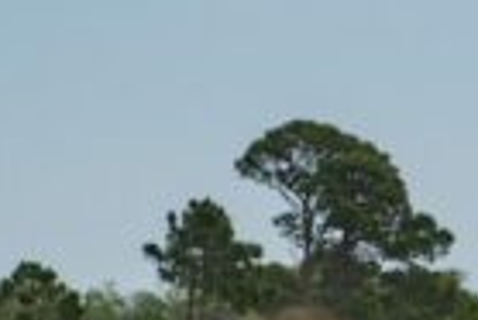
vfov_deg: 0.9
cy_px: 330
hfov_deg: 1.3
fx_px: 20549
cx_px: 1193
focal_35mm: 1546
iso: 100
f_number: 8
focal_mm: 280
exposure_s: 1/320
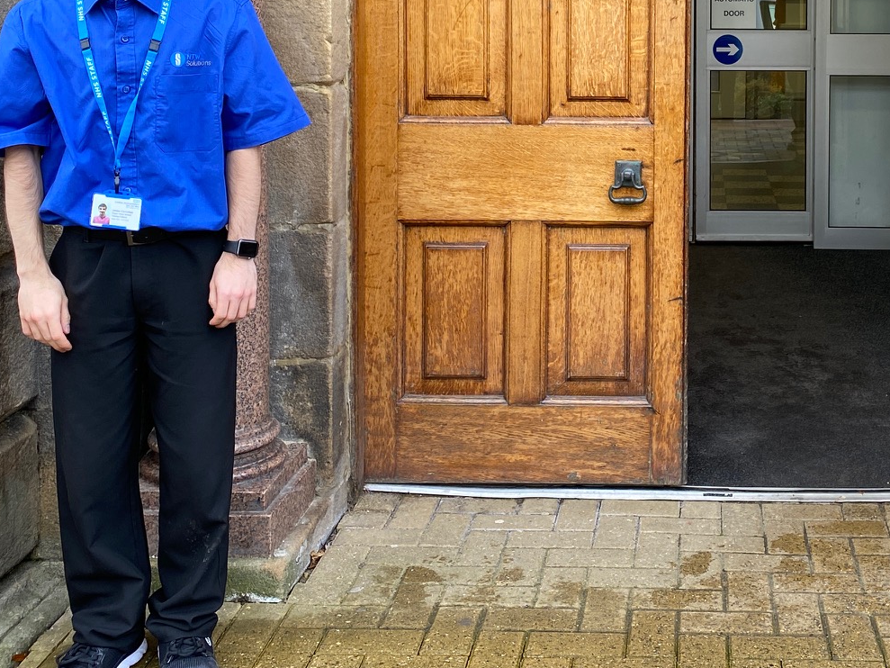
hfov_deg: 35.2
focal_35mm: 53
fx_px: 1363
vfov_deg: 26.6
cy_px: 68
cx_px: 687
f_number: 1.8
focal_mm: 4.25
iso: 40
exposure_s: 1/121
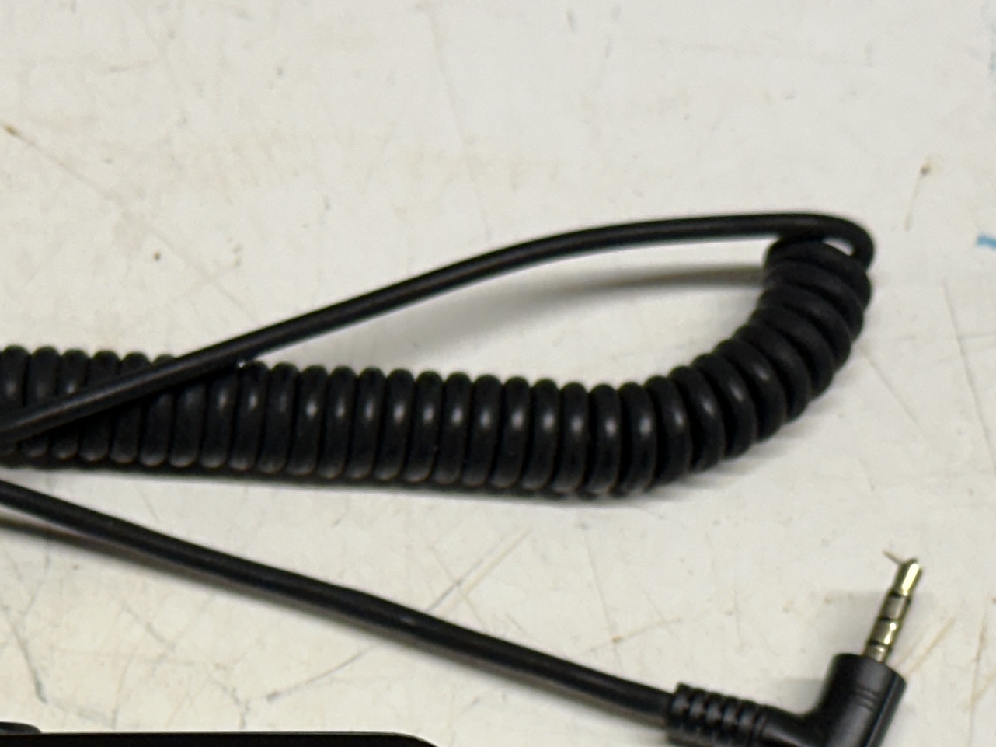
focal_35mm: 151
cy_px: 1084
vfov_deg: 9.6
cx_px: 286
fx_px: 4344
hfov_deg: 13.0
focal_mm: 6.86
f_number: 1.78
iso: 64
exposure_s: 1/50
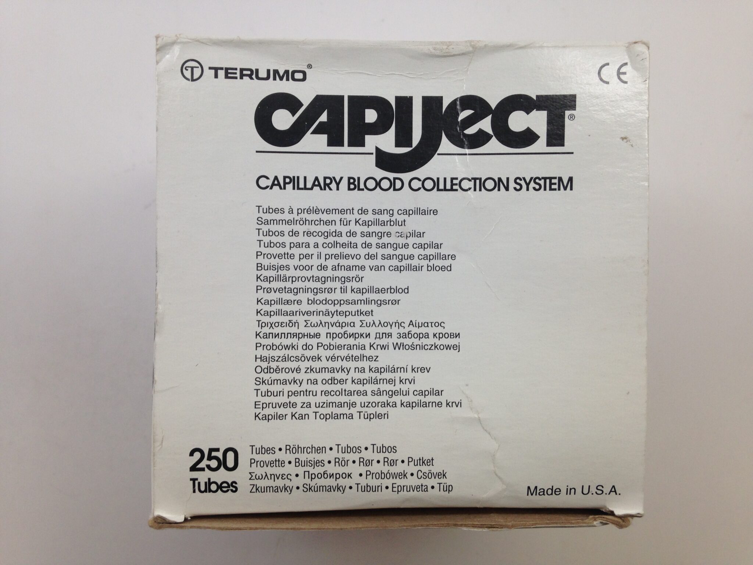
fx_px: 718
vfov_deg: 42.9
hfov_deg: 55.4
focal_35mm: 33
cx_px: 376
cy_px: 282
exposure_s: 1/60
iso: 50
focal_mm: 4.12
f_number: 2.4
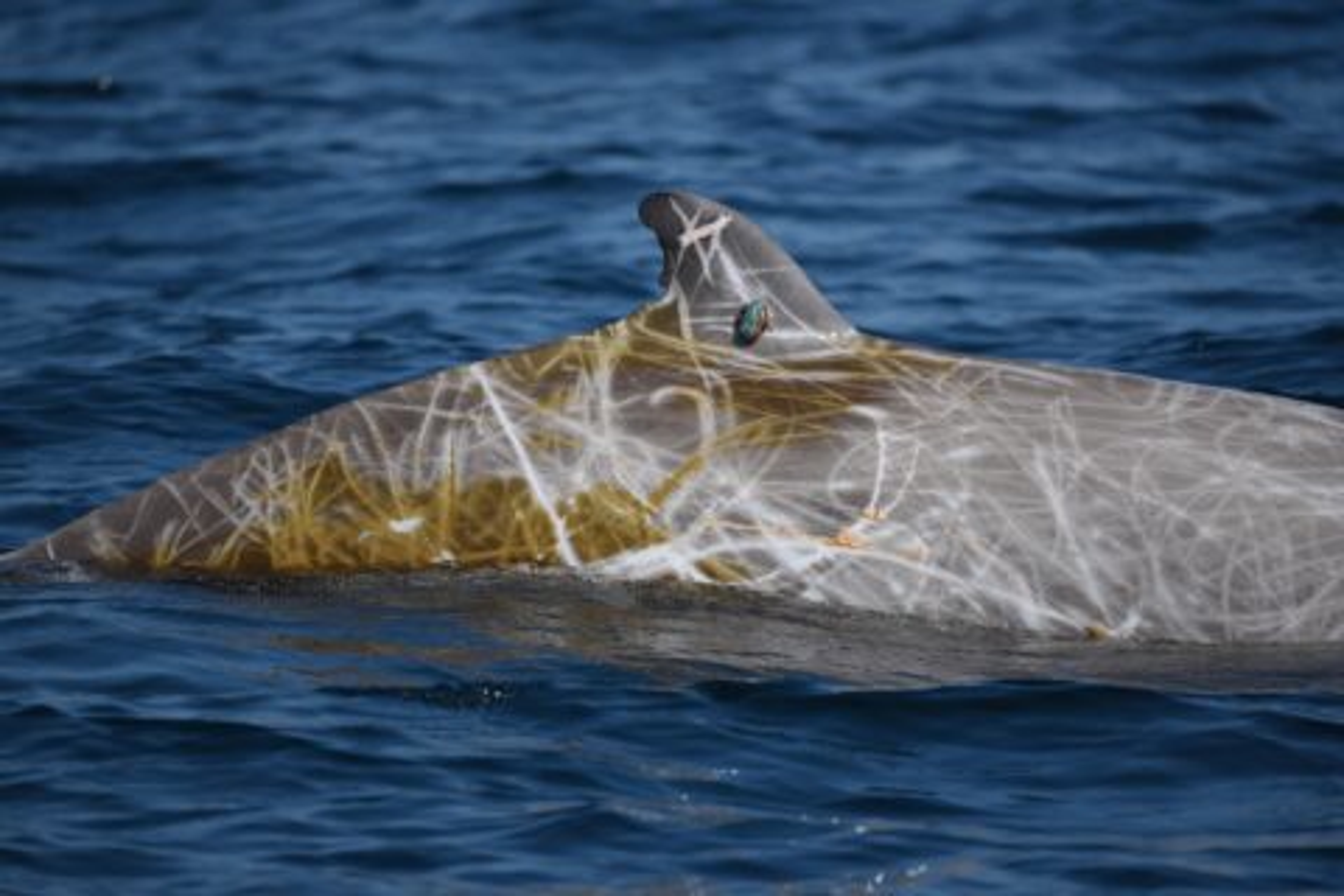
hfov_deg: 5.2
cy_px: 448
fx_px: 14932
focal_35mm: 400
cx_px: 672
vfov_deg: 3.4
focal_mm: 400
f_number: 5.6
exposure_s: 1/1600
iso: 250
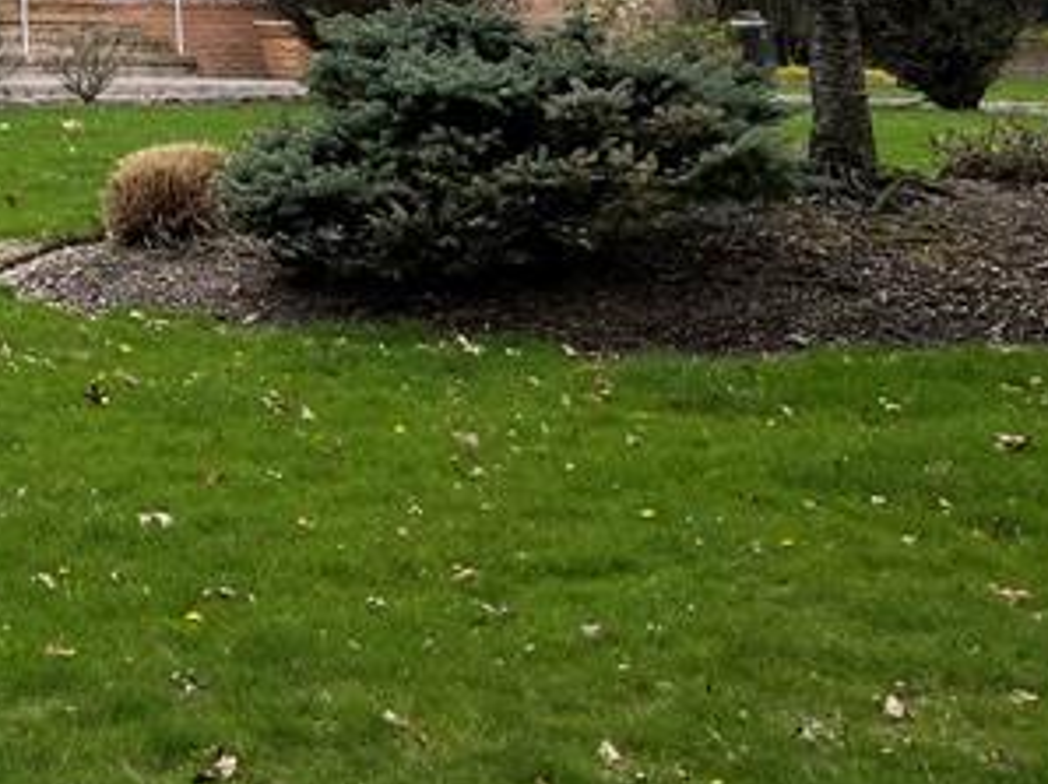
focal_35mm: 86
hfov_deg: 20.8
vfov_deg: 15.9
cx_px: -309
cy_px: -355
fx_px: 2602
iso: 32
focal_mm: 5.1
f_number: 1.6
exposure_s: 1/1912
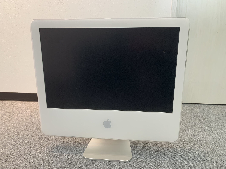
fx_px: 170
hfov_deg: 67.3
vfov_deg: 53.1
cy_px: 84
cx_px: 113
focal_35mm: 26
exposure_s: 1/77
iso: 100
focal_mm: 4.25
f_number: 1.8
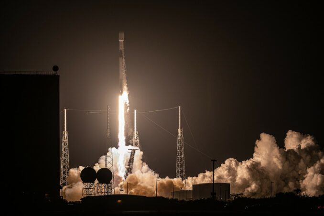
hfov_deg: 5.6
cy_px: 108
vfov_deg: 3.7
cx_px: 162
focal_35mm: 370
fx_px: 3330
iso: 400
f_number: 5.6
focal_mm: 370
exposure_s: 1/400
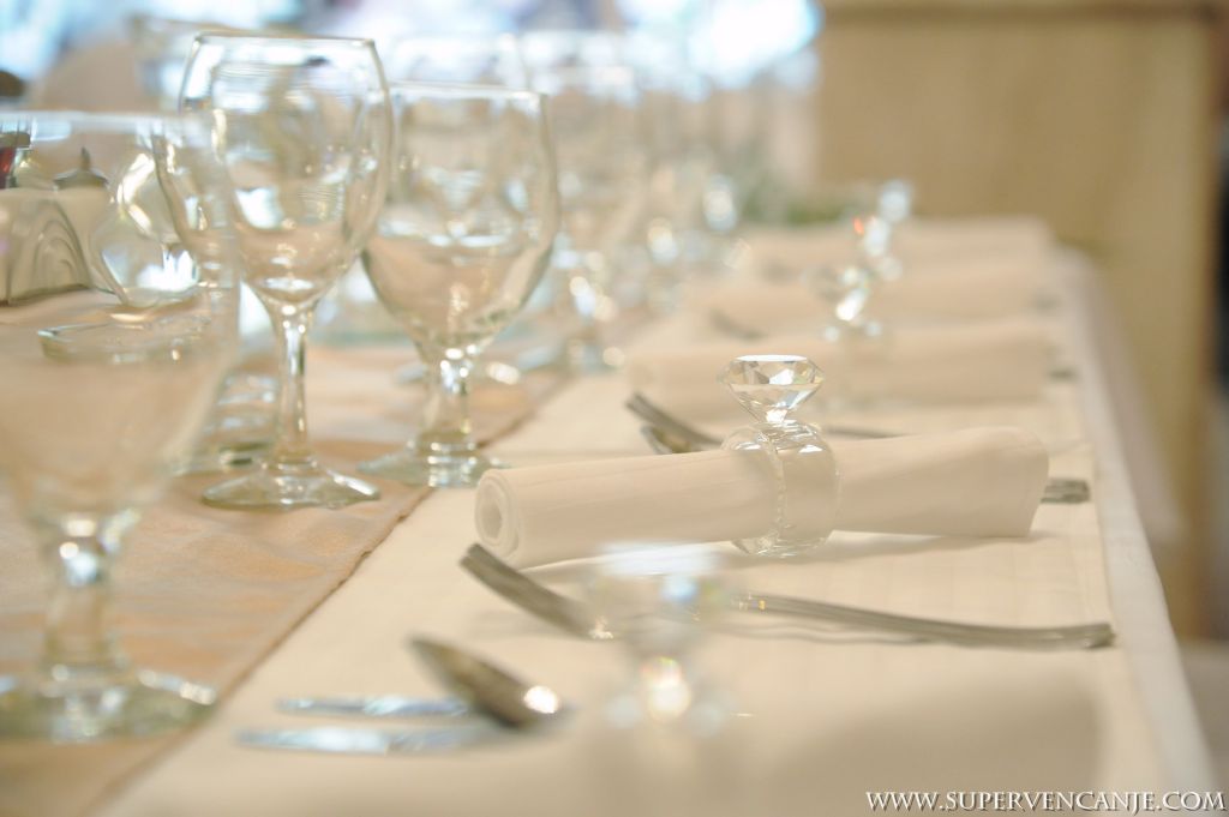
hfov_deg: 17.1
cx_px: 614
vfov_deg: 11.4
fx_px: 4093
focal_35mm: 120
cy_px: 408
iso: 4000
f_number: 7.1
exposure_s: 1/50
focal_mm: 120
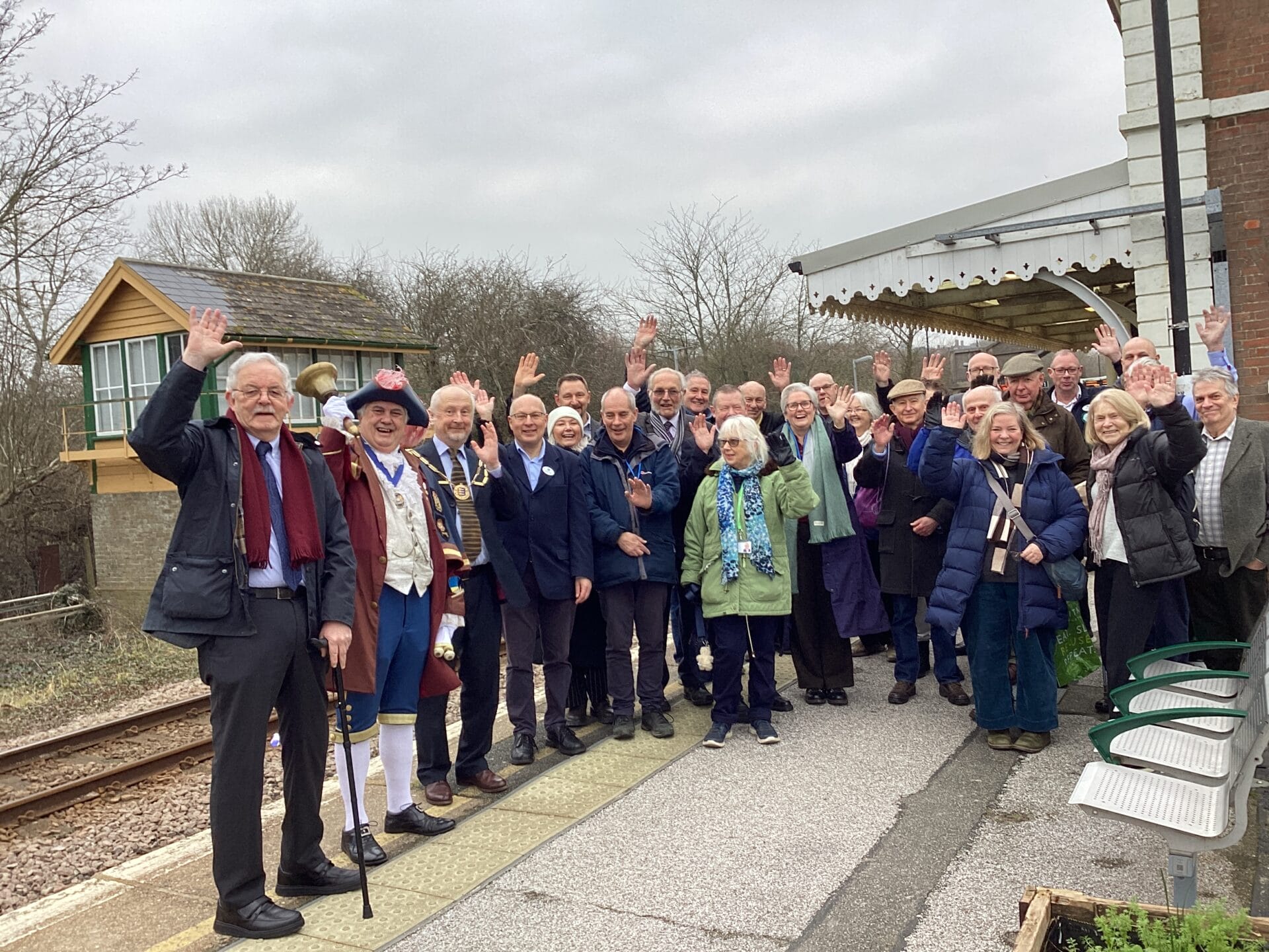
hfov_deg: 58.4
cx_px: 634
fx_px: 1136
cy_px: 476
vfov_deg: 45.4
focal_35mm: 31
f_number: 2.4
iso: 25
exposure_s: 1/100
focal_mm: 3.3
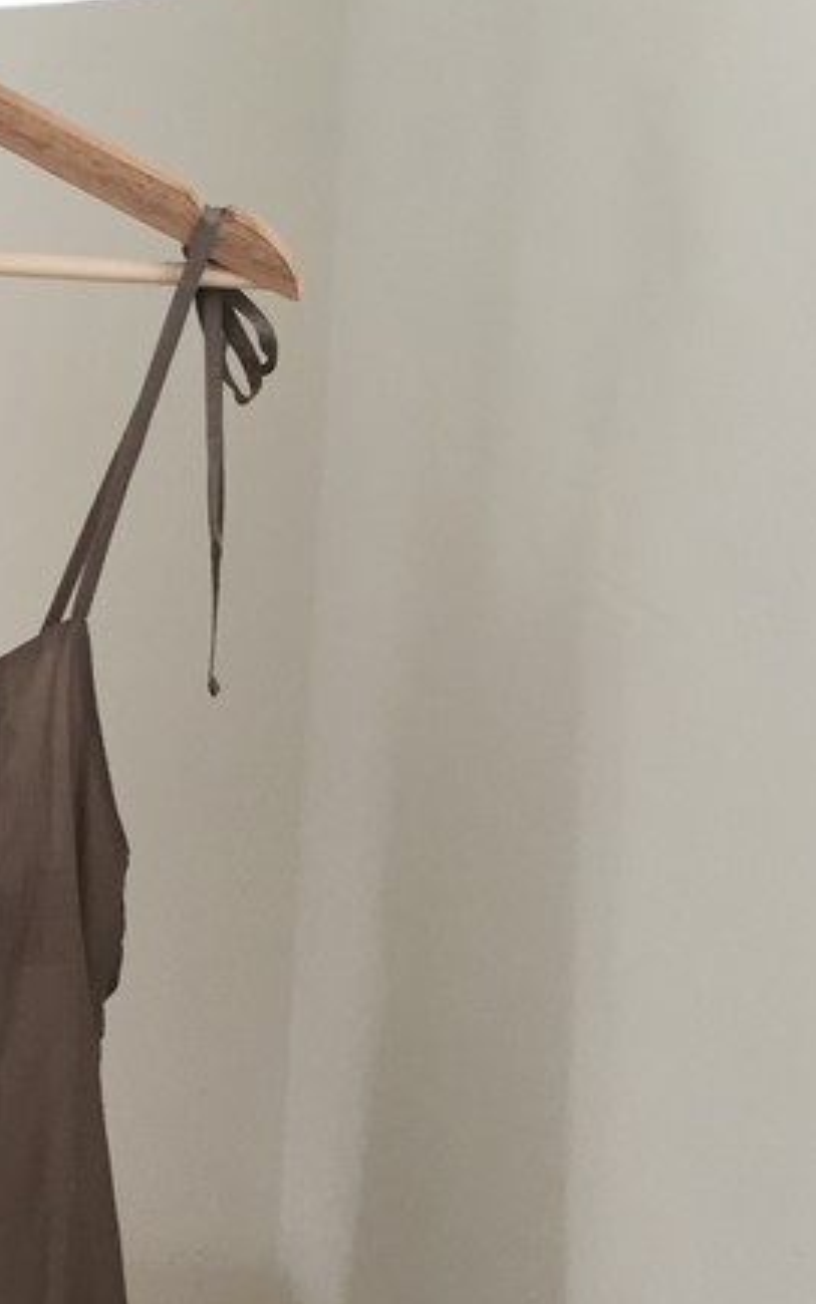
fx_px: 2524
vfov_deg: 28.5
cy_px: 988
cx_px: -157
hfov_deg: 17.5
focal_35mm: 71
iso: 80
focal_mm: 4.15
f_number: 2.2
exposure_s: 1/30
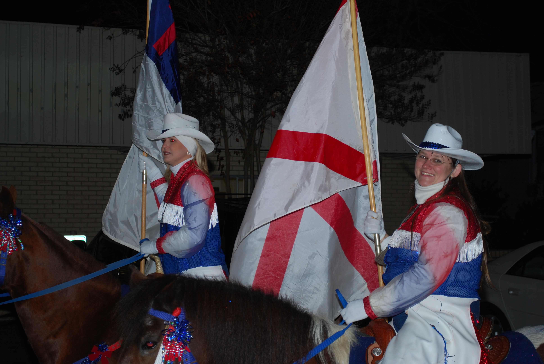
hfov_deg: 28.0
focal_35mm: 72
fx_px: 1089
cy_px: 182
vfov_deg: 19.0
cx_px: 272
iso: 200
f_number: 5.6
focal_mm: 48
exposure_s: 1/60
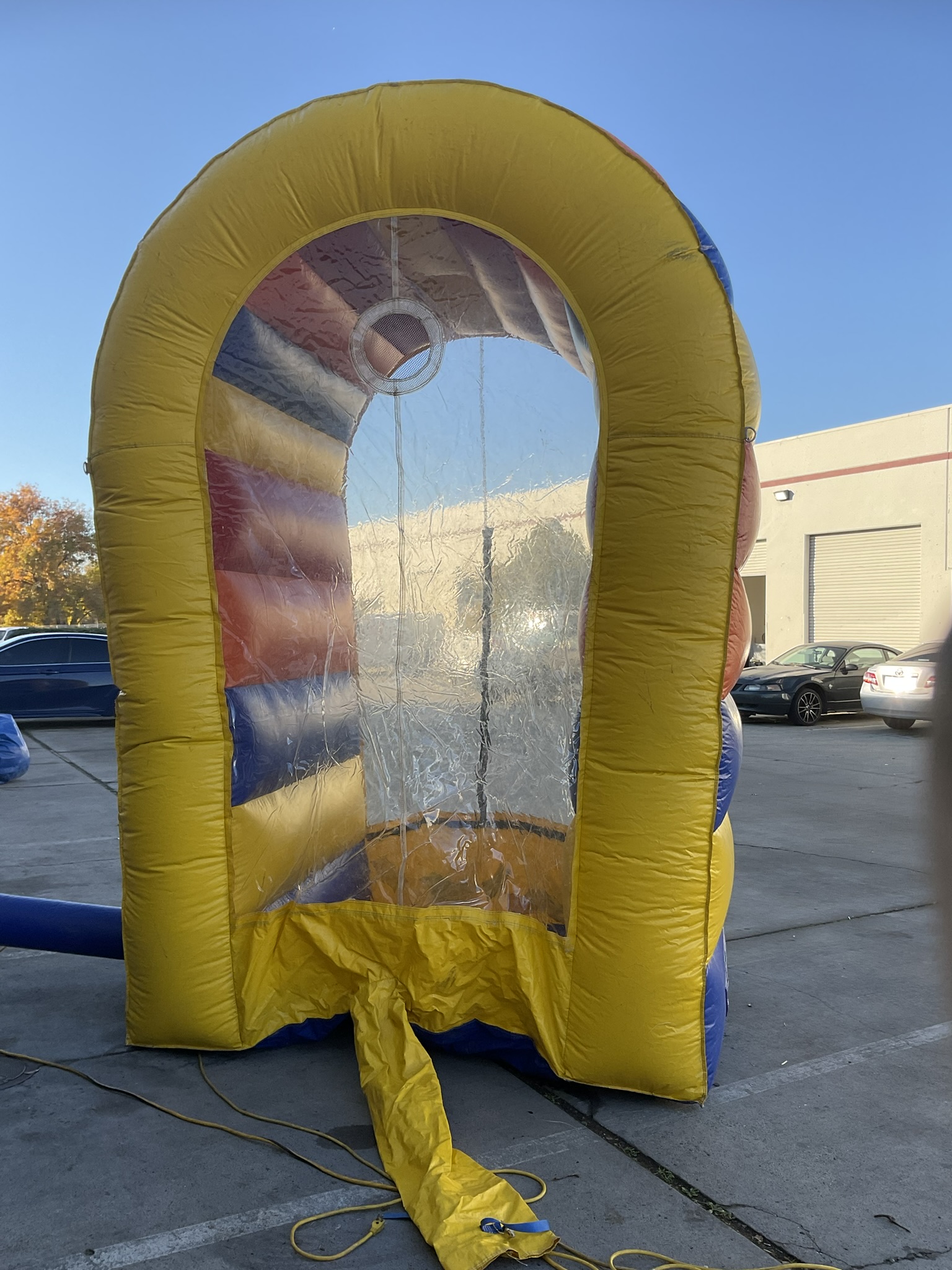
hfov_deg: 48.2
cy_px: 635
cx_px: 476
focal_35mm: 29
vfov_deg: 61.7
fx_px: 1063
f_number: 1.8
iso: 16
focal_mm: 3
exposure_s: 1/792
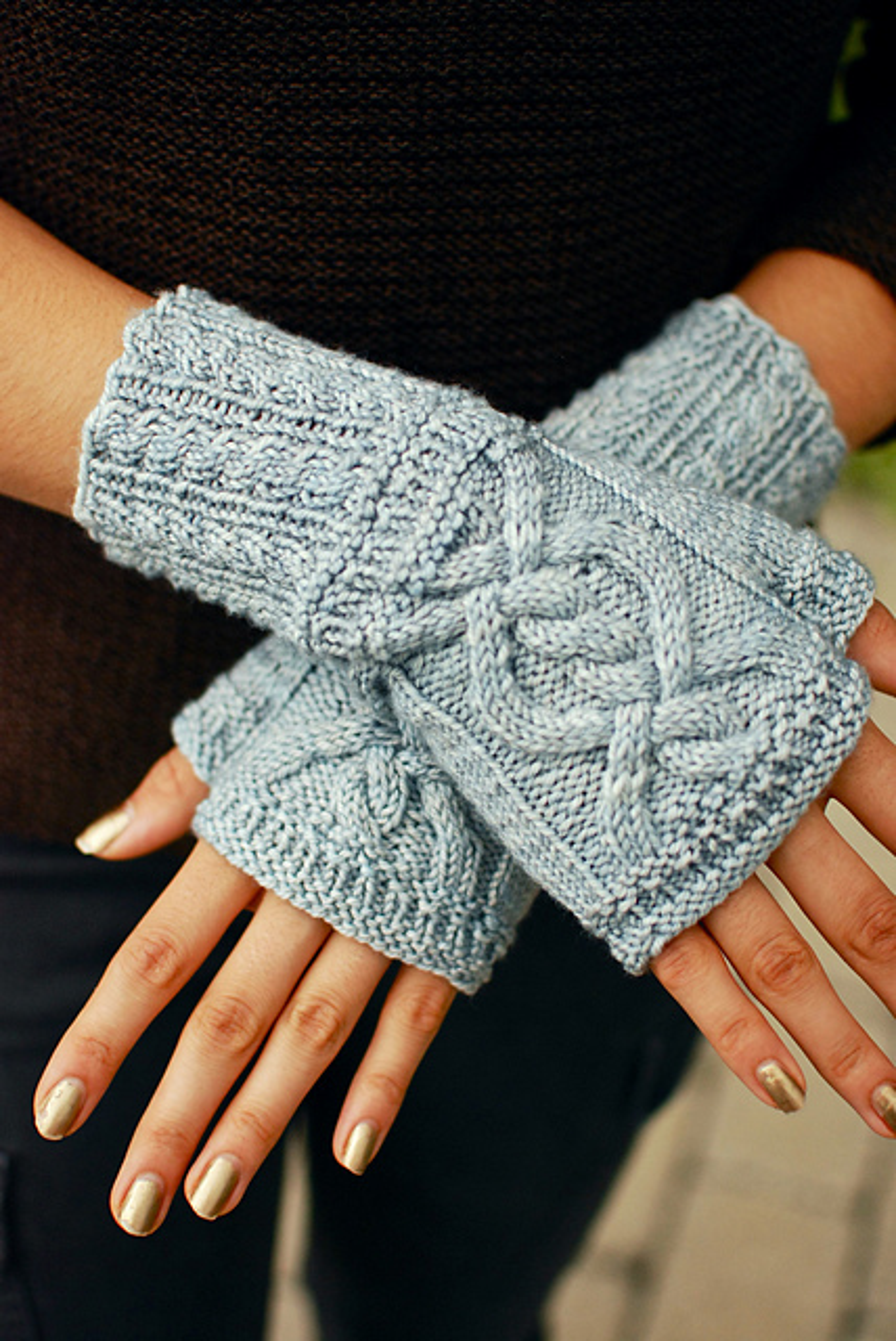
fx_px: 1956
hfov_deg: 25.8
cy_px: 670
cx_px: 448
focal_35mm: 52
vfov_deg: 37.8
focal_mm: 35
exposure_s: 1/4000
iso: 500
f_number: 2.2
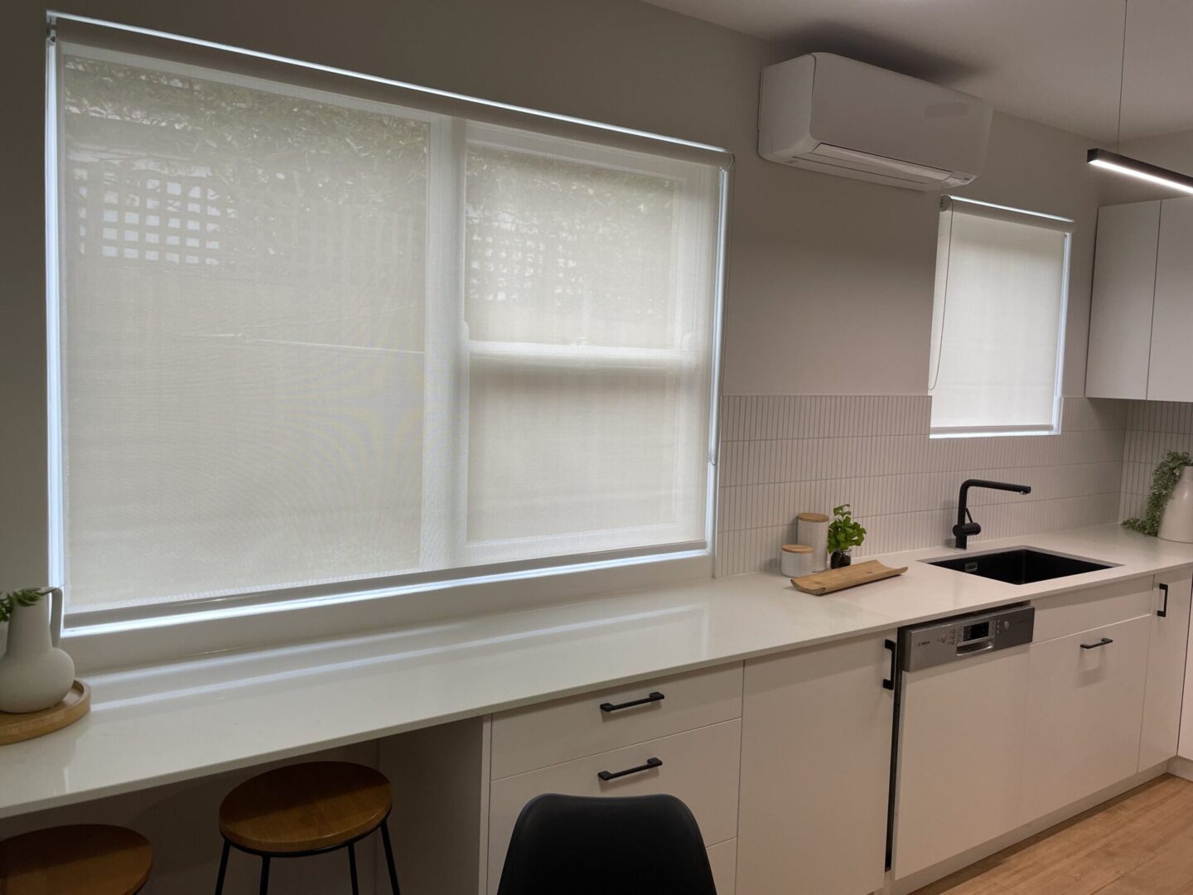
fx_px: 896
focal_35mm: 26
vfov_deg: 53.1
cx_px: 596
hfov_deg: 67.3
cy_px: 448
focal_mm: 4.2
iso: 64
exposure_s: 1/100
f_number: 1.6
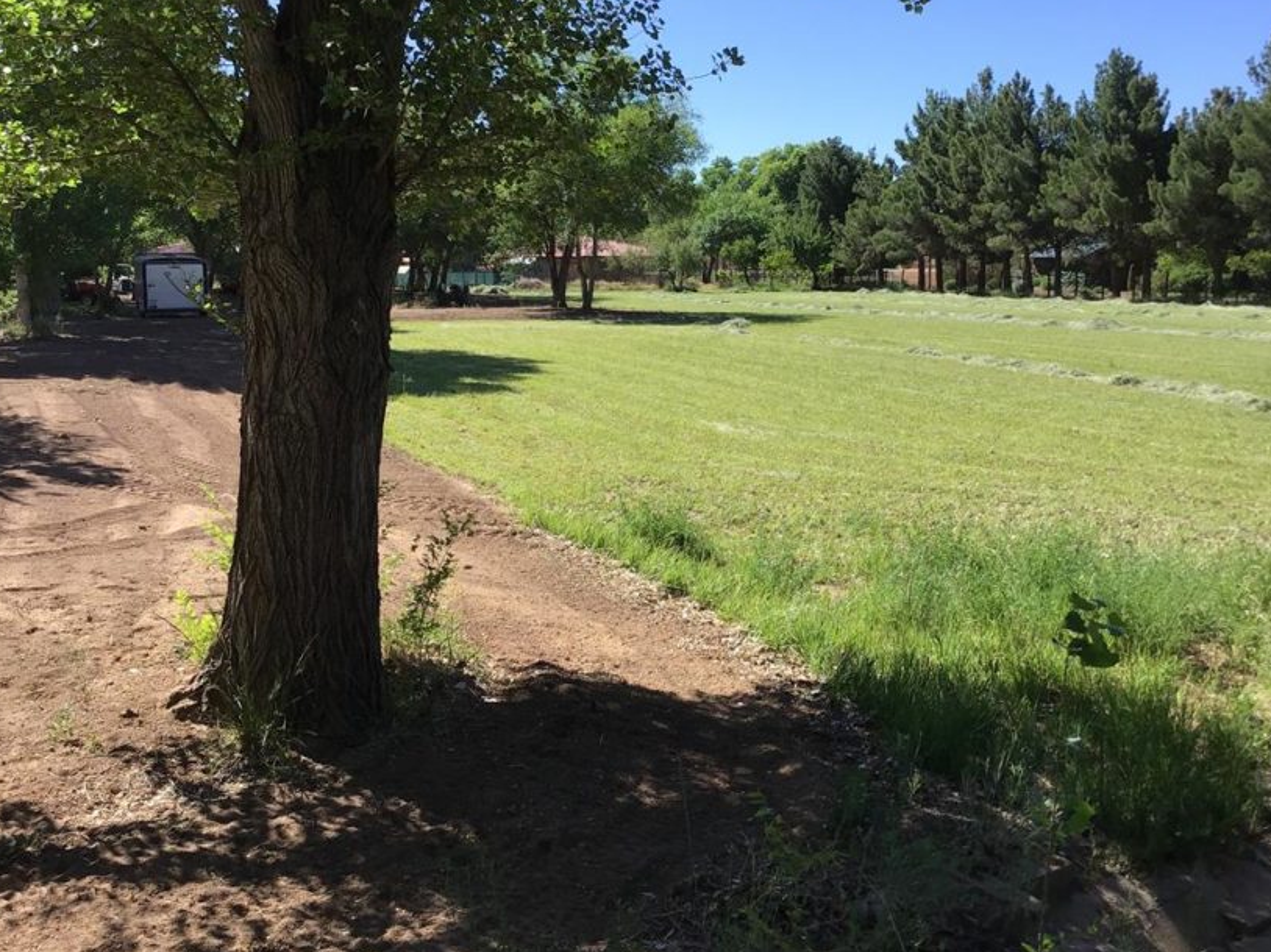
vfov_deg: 36.7
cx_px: 757
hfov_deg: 47.6
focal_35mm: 39
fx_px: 1432
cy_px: 384
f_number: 2.4
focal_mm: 3.3
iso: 25
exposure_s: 1/776
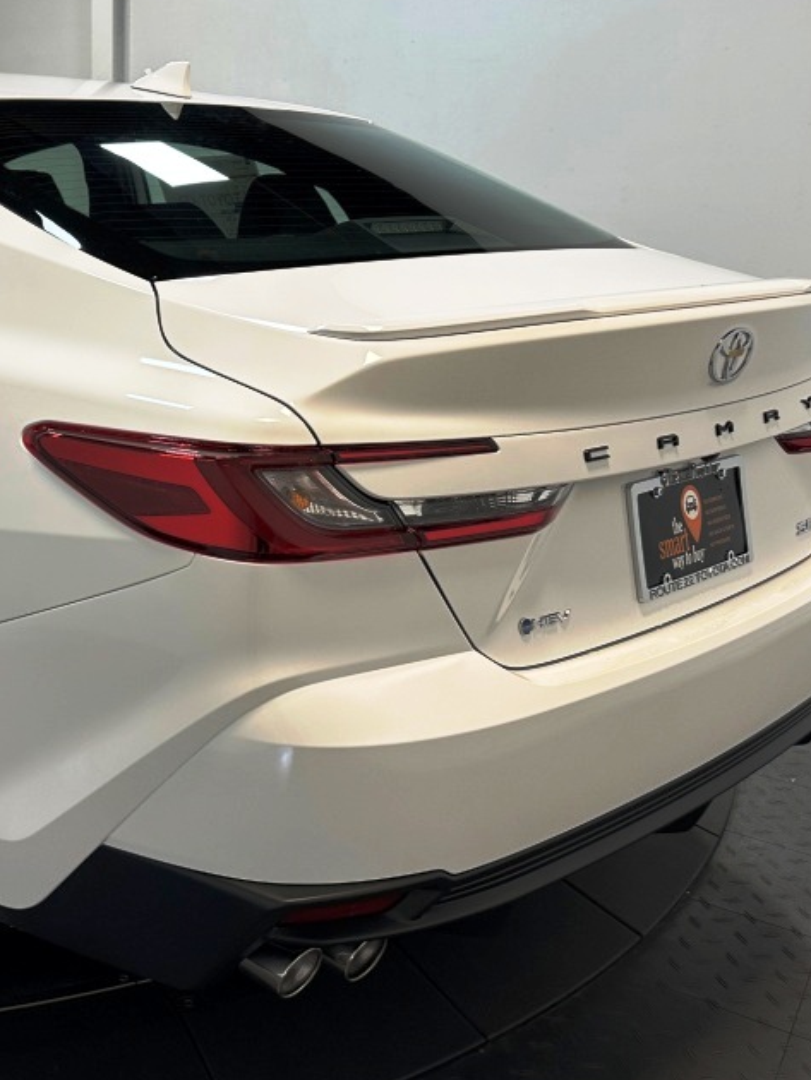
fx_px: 1217
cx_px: 135
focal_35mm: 39
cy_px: 495
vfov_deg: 47.8
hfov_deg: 35.4
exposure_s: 1/60
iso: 160
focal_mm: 6.86
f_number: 1.78
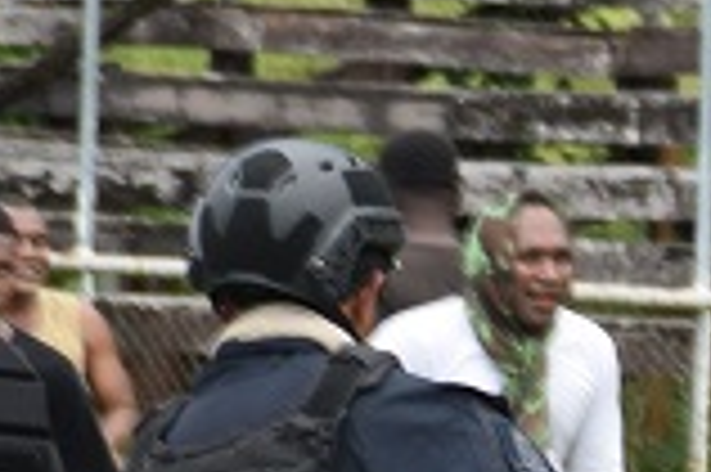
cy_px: 890
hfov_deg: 2.2
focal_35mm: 911
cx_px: 1958
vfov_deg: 1.5
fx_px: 17973
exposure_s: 1/250
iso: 200
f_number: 8
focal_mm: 80
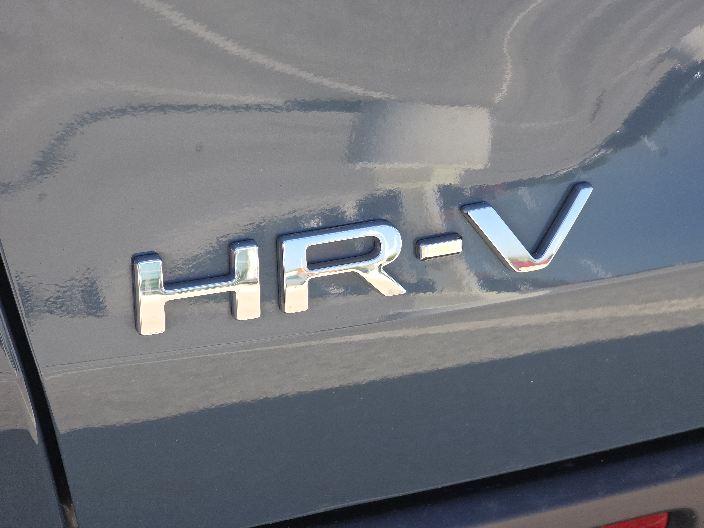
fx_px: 2339
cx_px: 352
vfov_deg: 12.9
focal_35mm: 115
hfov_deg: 17.1
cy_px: 264
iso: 64
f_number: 3.4
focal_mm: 18.6
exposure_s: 1/325
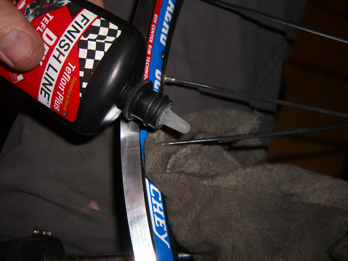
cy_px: 130
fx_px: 382
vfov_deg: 37.7
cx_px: 174
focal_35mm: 38
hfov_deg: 49.0
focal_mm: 7.9
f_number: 2.8
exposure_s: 1/60
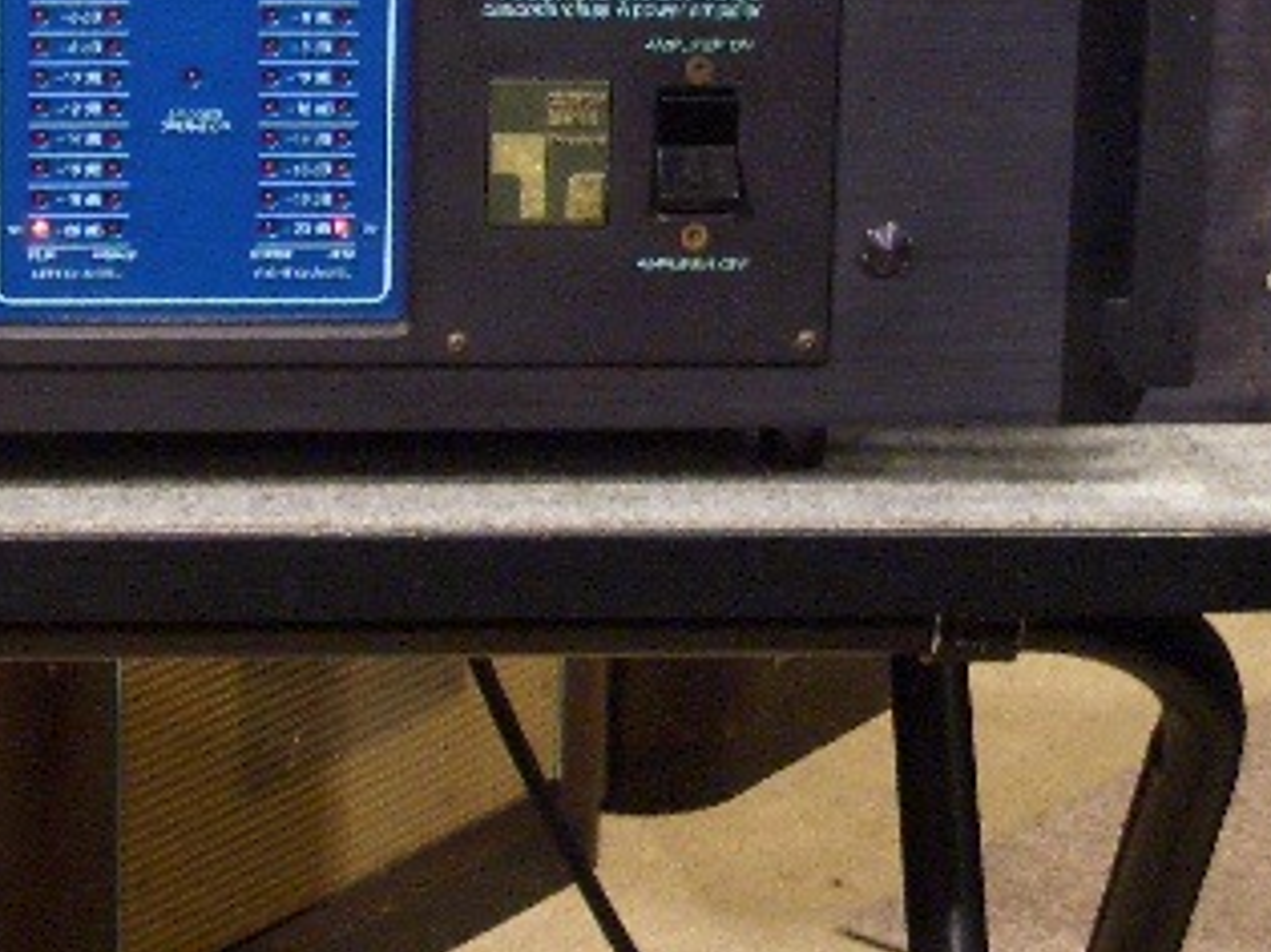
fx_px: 4625
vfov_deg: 11.6
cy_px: 24
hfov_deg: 15.6
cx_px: 355
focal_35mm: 126
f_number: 3.5
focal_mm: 10.2
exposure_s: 1/8
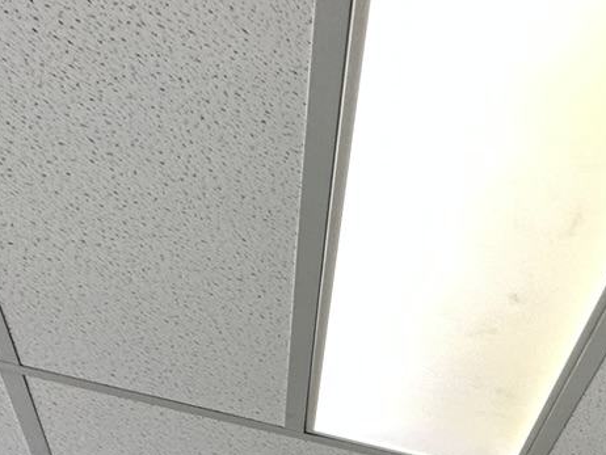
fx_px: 1086
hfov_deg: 22.5
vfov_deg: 17.1
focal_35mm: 62
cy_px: 922
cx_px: 1010
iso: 80
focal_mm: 2.22
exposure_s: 1/100
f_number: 2.2
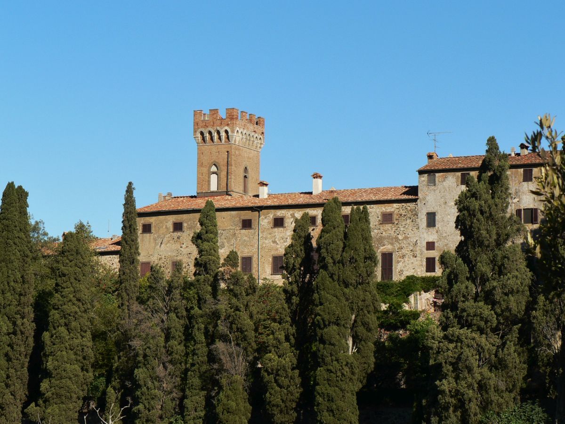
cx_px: 282
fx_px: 1861
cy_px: 212
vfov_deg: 13.0
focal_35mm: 114
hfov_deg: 17.3
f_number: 4.5
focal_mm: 19
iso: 80
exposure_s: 1/400
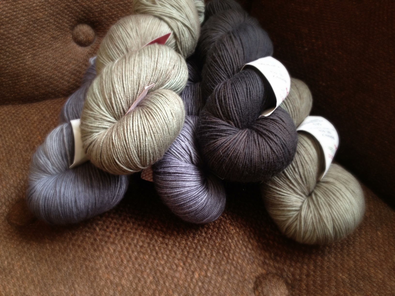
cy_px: 148
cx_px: 198
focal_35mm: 35
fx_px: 399
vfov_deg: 40.7
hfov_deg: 52.6
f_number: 2.4
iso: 64
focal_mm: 4.28
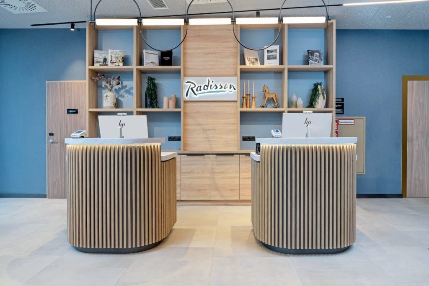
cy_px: 143
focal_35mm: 24
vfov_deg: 53.1
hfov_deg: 73.7
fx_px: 286
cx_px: 214
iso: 320
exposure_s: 1/13
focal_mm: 24
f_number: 11
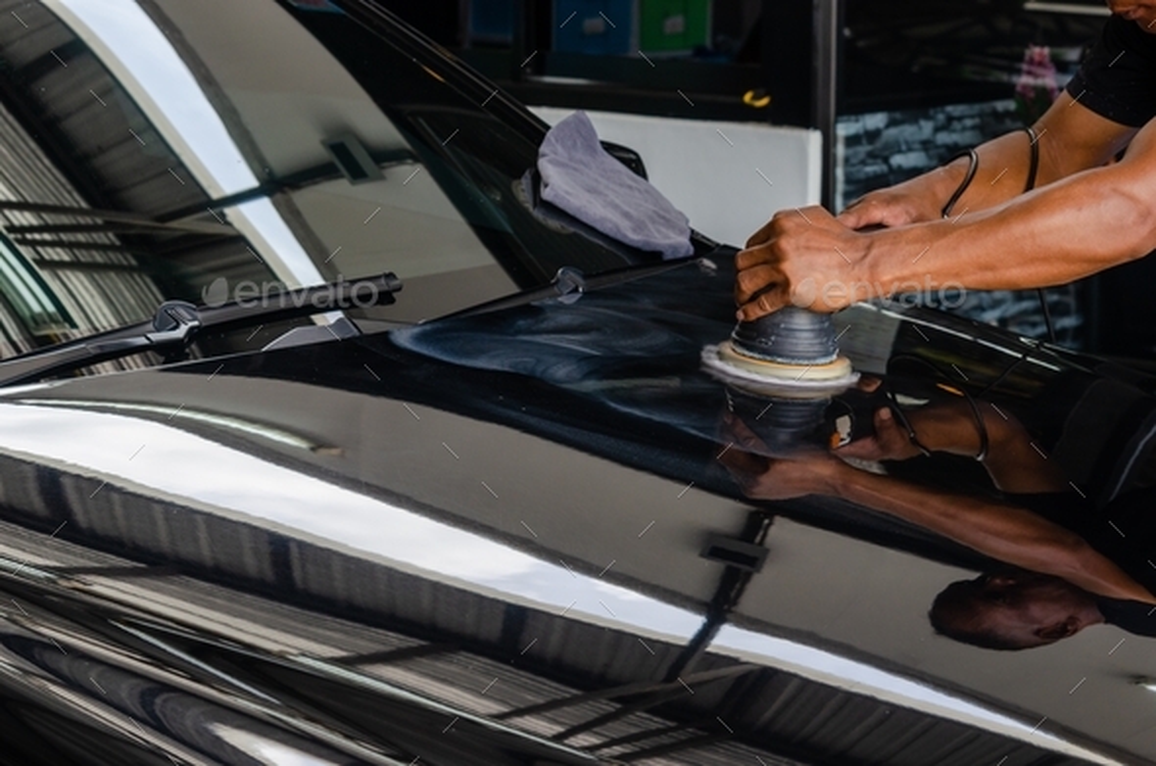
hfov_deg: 20.6
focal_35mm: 99
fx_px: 3173
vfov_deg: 13.8
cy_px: 383
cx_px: 578
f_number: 6.3
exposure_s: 1/160
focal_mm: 66
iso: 200
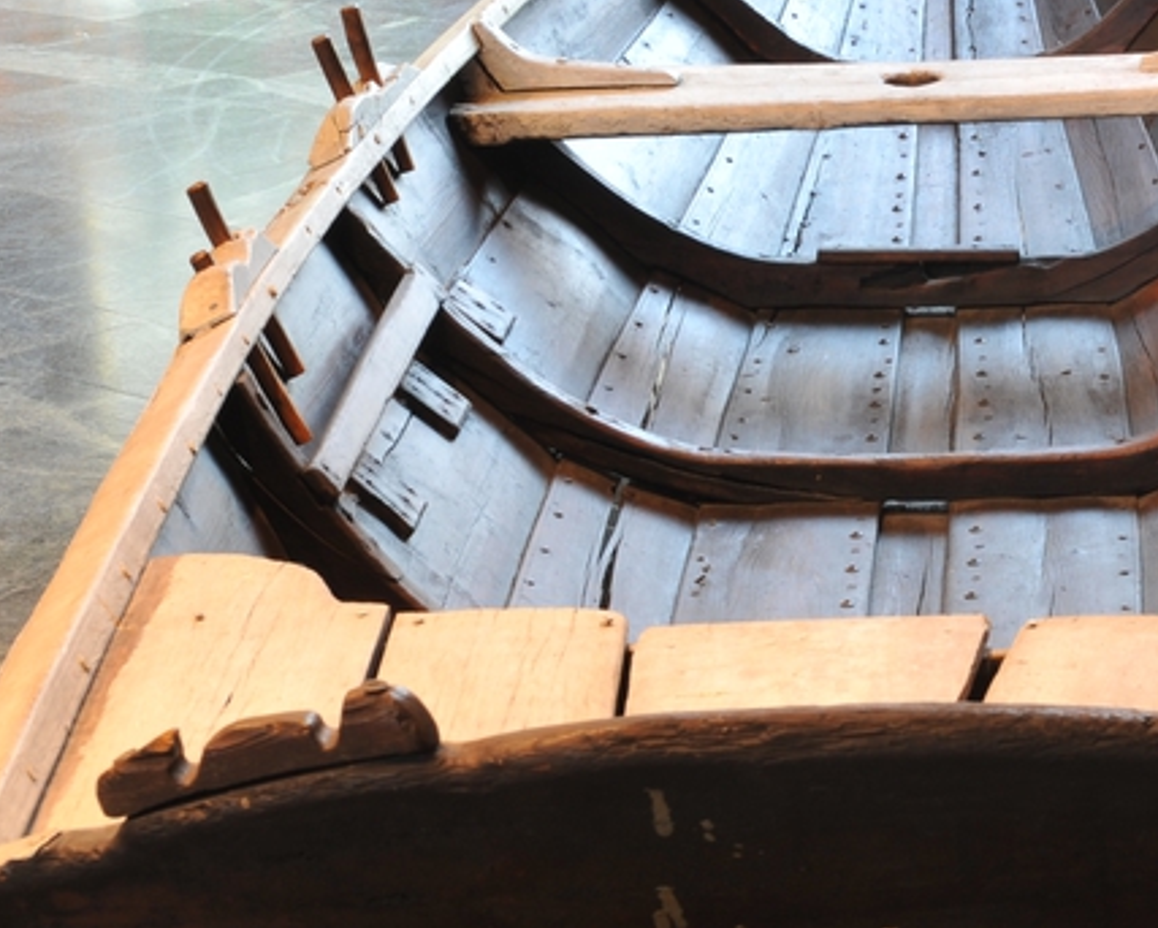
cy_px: 479
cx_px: 944
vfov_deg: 13.3
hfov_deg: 16.4
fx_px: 3977
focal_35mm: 116
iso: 250
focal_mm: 44
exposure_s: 1
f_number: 13
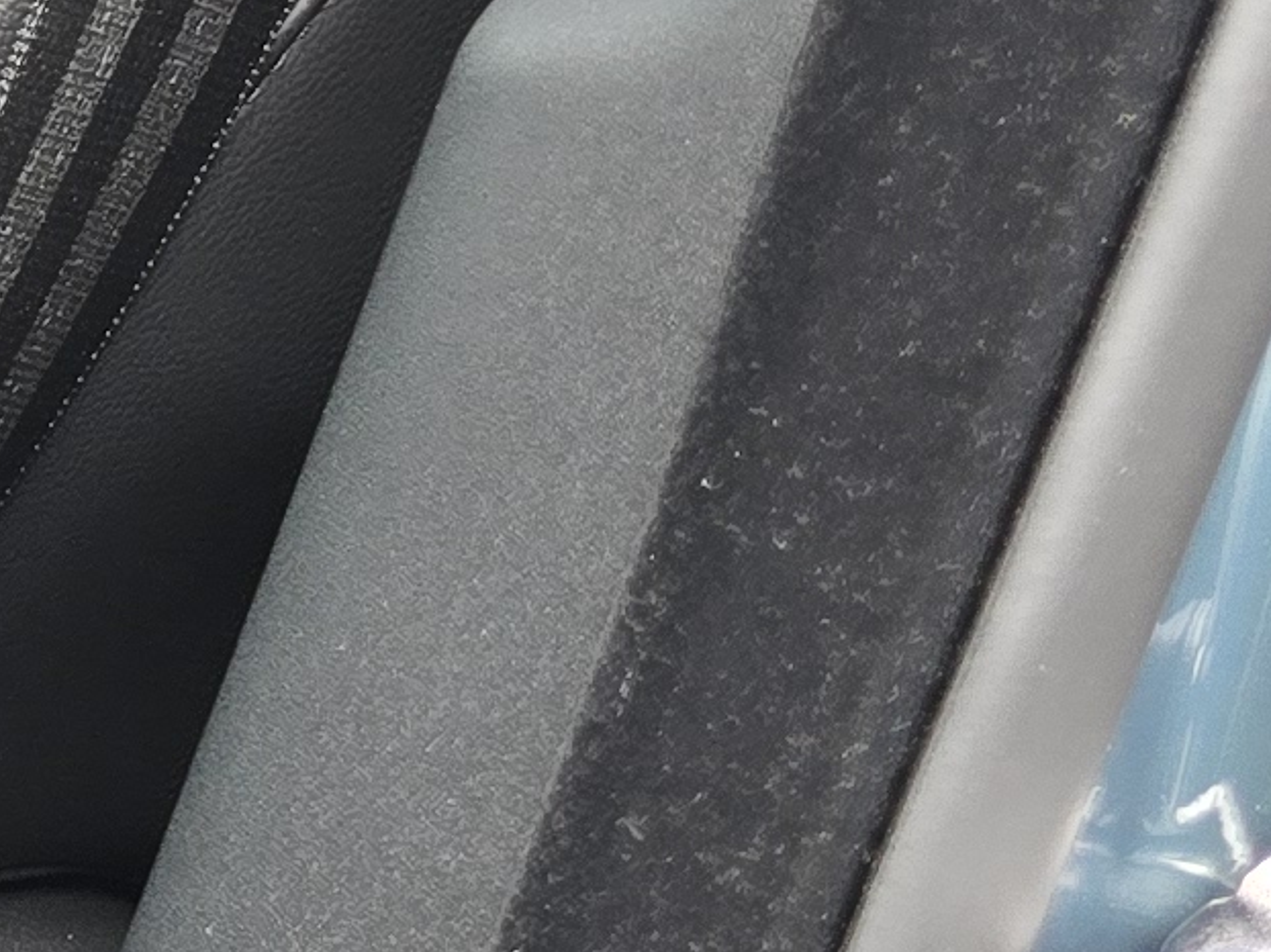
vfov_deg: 10.0
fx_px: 5432
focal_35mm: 148
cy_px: 562
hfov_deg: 9.7
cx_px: -2738
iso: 64
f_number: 1.7
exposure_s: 1/180
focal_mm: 6.3
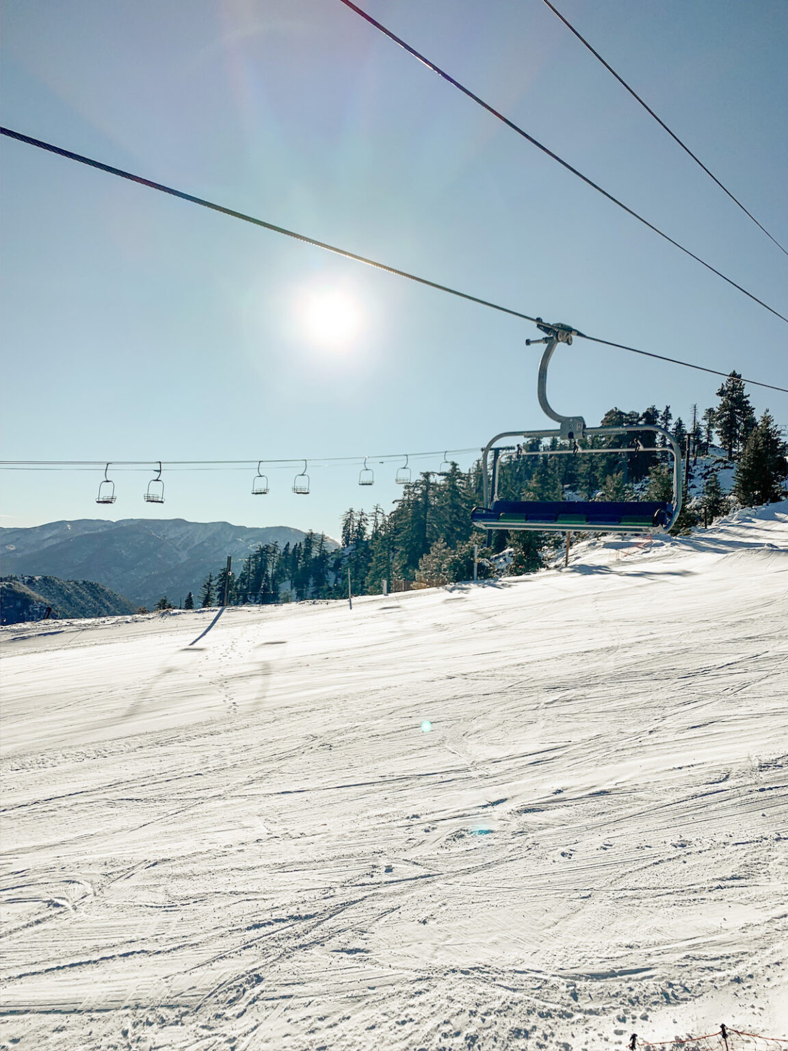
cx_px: 394
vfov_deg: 67.3
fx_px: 789
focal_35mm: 26
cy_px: 526
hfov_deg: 53.1
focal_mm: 4.25
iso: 25
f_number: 1.8
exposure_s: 1/7400
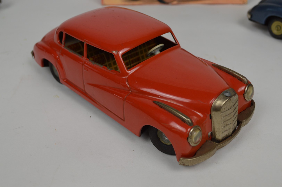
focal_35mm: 39
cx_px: 141
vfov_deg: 34.2
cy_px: 94
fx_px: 305
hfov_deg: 49.6
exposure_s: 1/125
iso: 400
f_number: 5.6
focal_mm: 26
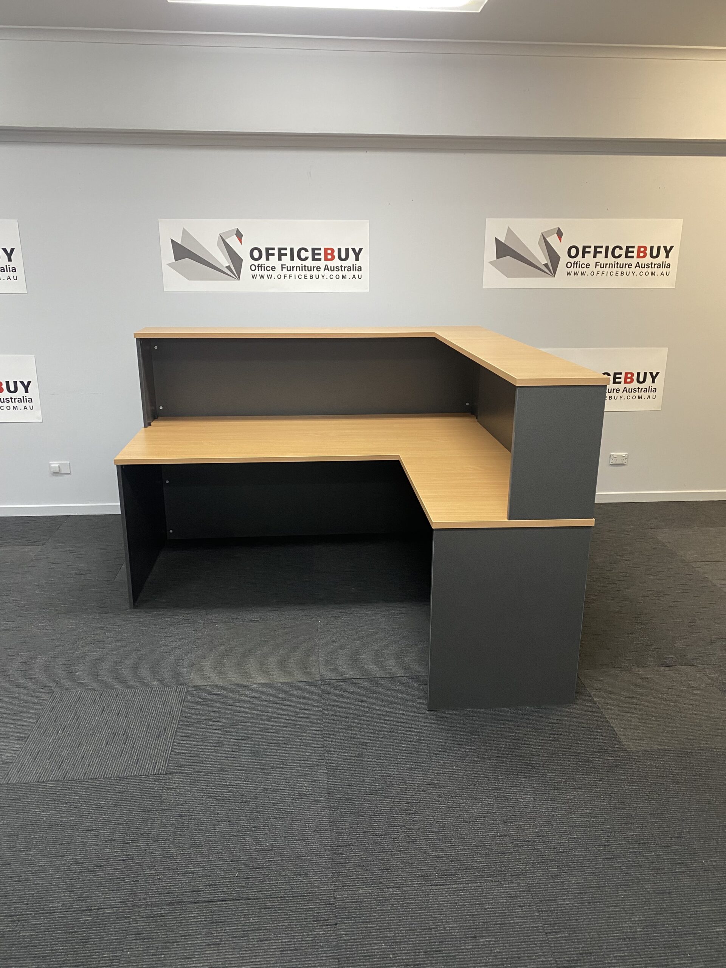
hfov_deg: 53.1
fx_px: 727
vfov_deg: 67.3
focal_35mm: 26
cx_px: 363
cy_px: 484
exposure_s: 1/50
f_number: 1.8
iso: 160
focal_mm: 4.25
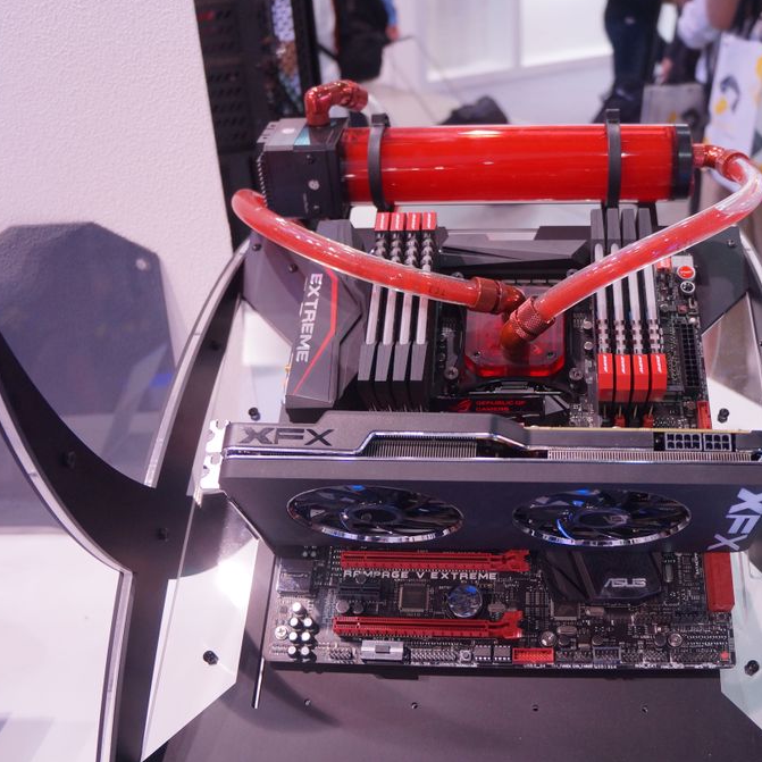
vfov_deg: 47.2
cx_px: 494
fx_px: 872
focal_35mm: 35
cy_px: 378
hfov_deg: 46.6
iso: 800
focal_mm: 18
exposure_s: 1/160
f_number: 3.5
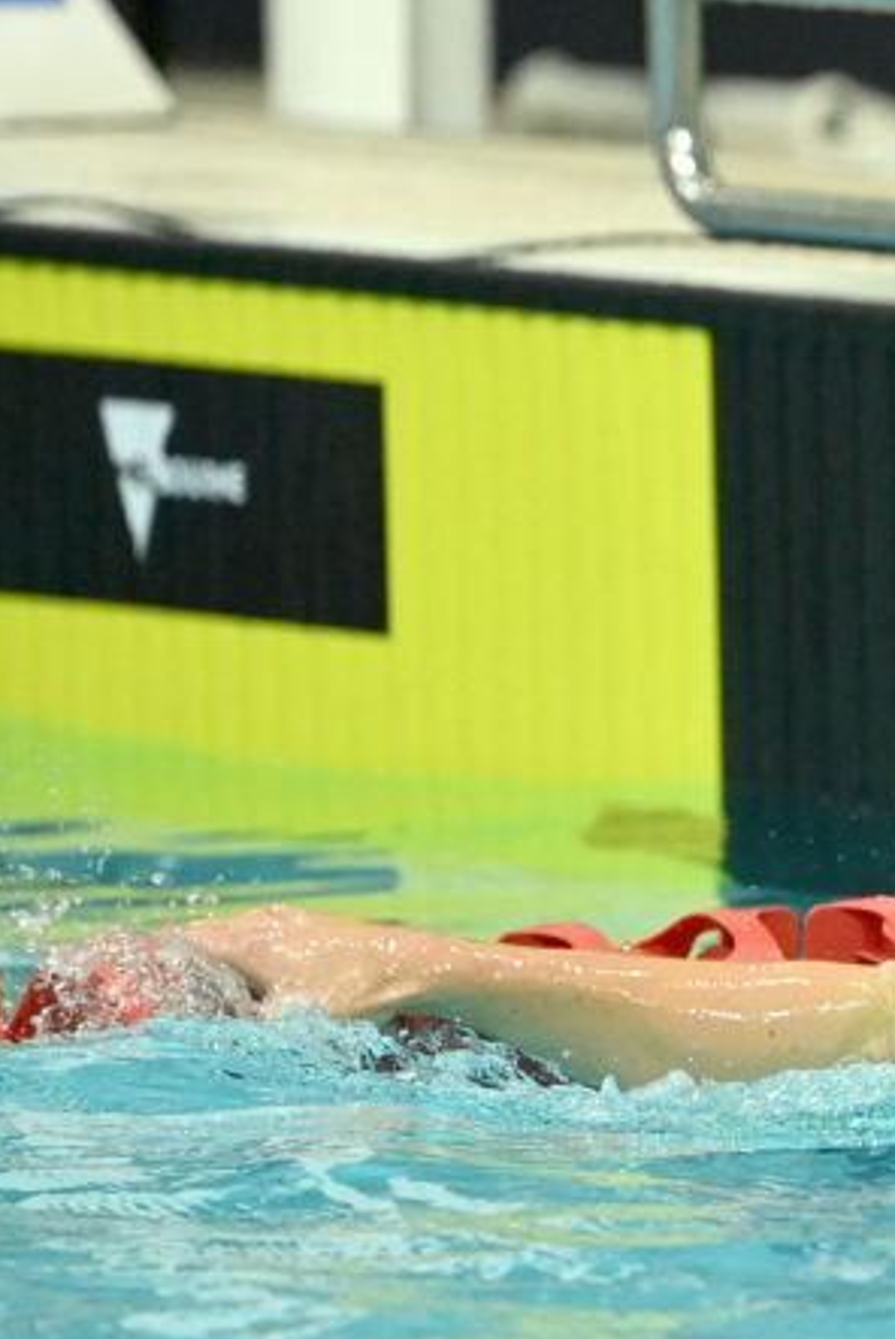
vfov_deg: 2.3
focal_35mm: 878
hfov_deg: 1.6
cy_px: 494
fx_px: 32688
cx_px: 1491
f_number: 4
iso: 8000
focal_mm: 380
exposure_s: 1/1000
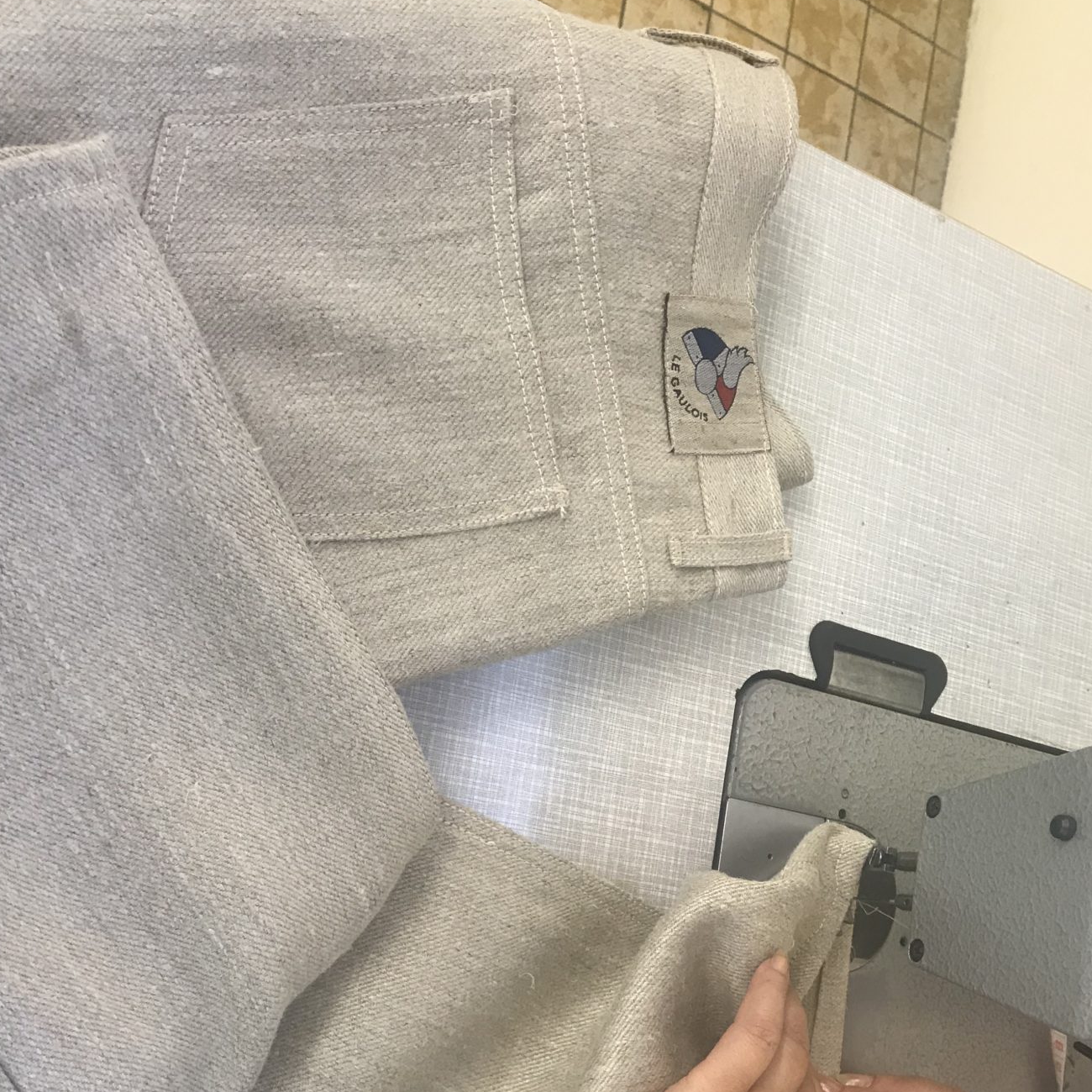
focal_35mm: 39
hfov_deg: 42.8
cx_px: 558
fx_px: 1392
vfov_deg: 42.0
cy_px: 767
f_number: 1.8
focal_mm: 3.99
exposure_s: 1/33
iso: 32
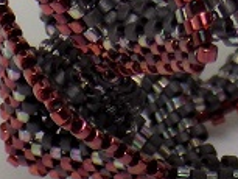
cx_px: 320
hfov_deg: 4.0
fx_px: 3378
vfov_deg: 3.0
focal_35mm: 491
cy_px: -198
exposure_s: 1/125
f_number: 4.4
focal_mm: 15.3
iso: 80
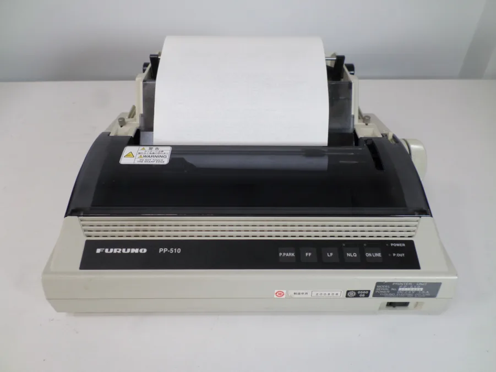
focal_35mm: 25
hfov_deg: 69.4
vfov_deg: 54.9
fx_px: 358
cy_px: 186
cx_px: 248
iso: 80
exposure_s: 1/60
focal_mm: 4.5
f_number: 2.5
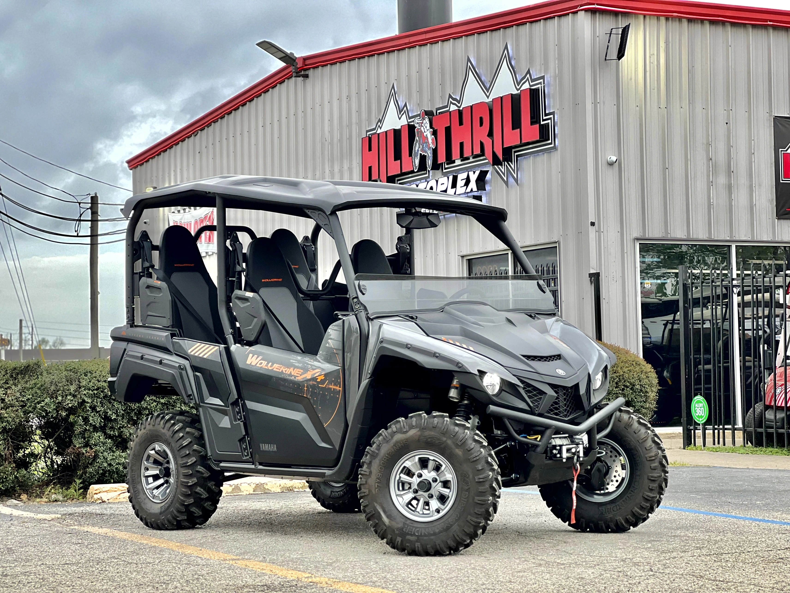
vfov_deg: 19.1
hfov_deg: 25.3
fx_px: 1757
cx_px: 395
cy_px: 296
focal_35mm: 77
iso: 32
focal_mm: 9
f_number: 2.8
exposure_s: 1/145
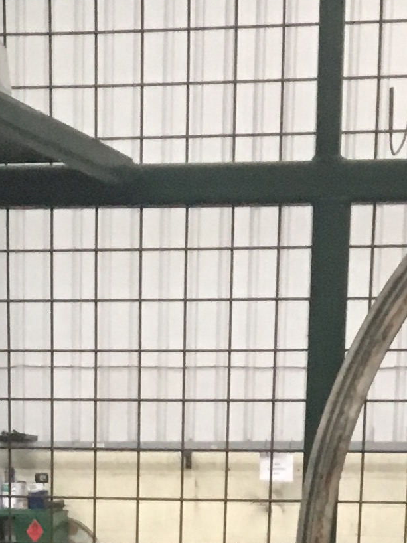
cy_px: 1185
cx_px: 137
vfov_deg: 11.9
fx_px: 2243
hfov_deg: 10.4
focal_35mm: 143
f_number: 2.2
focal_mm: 4.15
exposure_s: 1/33
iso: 200
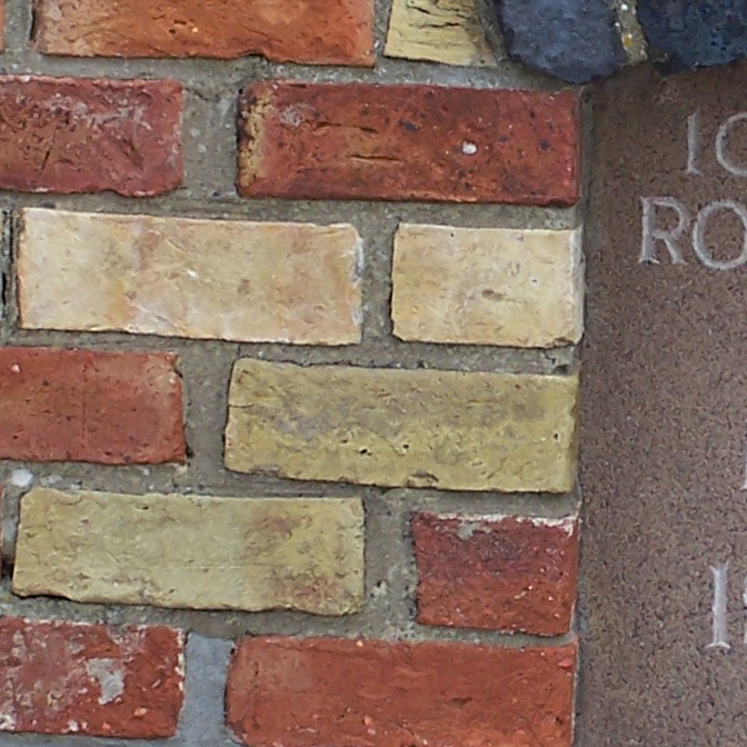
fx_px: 6958
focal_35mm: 285
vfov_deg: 6.1
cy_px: 131
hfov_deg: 6.1
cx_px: 866
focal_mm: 15.6
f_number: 3.2
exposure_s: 1/250
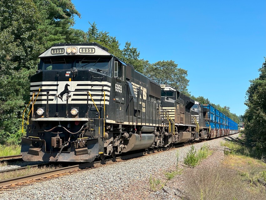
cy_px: 100
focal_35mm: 77
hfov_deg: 25.3
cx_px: 133
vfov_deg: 19.1
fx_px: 592
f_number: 2.8
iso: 32
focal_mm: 9
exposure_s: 1/539
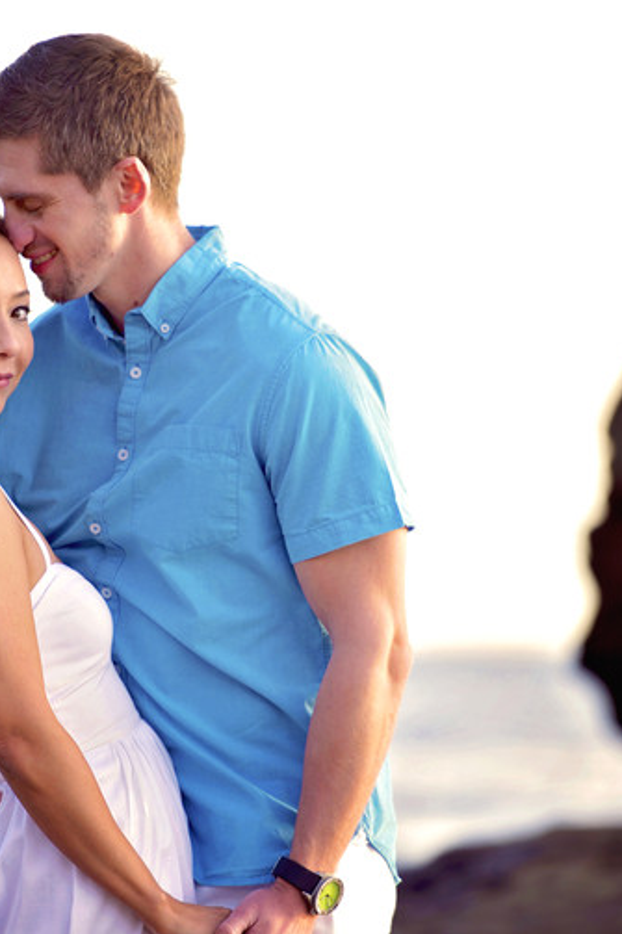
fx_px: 8817
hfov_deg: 4.0
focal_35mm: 340
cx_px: 188
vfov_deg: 6.1
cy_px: 512
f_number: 2.8
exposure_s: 1/250
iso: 100
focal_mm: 190
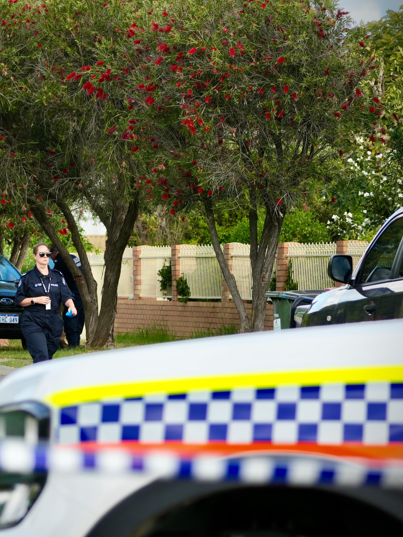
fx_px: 3834
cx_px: 97
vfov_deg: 8.0
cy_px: 269
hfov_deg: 6.0
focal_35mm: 247
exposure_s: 1/400
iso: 320
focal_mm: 114
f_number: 5.6
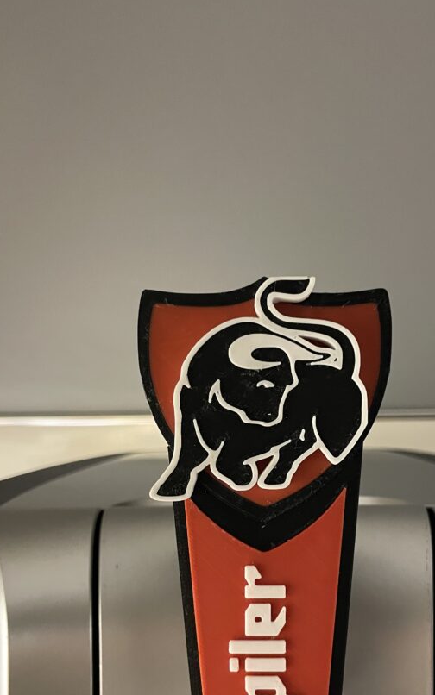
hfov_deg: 36.2
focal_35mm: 35
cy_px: 433
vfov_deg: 54.7
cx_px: 255
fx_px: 664
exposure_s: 1/34
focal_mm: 4.2
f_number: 1.6
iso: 640
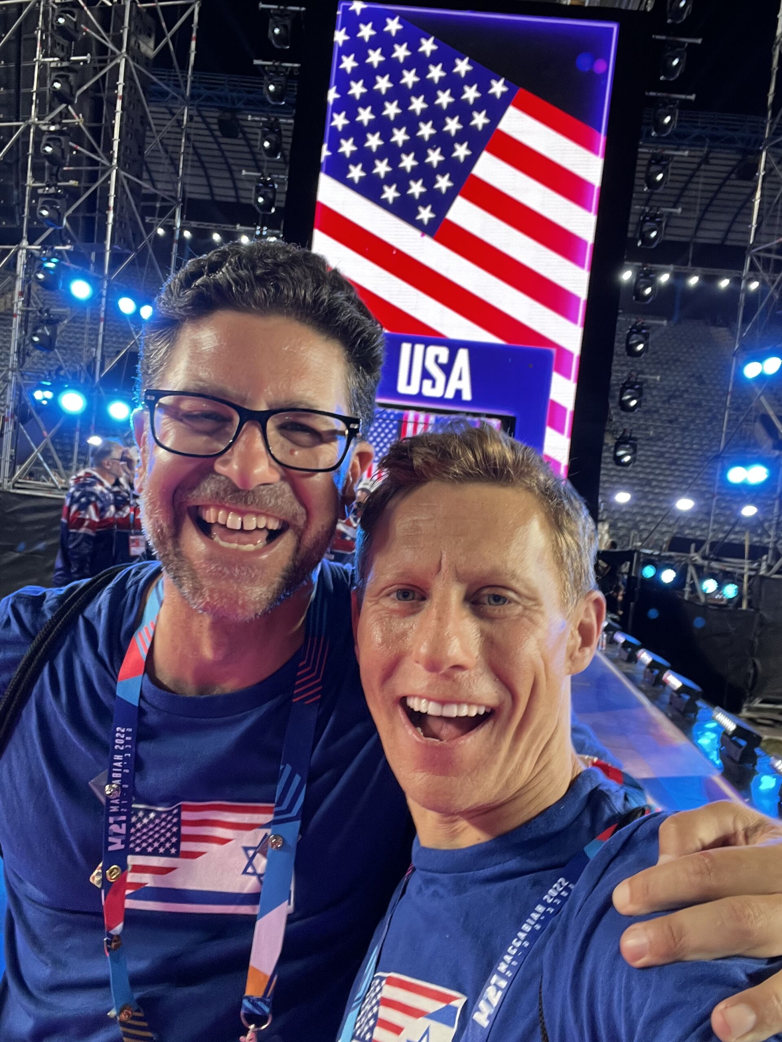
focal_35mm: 30
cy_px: 521
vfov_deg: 60.0
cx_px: 391
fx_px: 904
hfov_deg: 46.8
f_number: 2.2
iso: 100
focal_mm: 2.71
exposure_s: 1/50
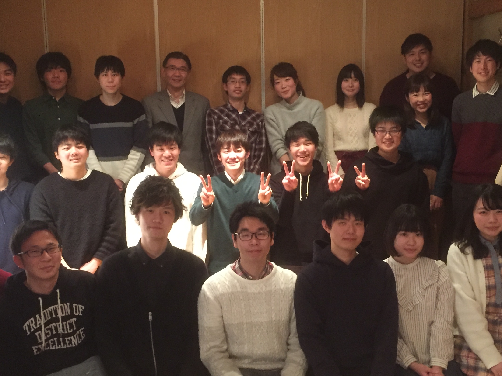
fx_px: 638
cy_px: 197
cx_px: 264
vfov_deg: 32.9
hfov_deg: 42.9
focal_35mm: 44
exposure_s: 1/15
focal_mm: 4.15
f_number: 2.2
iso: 400
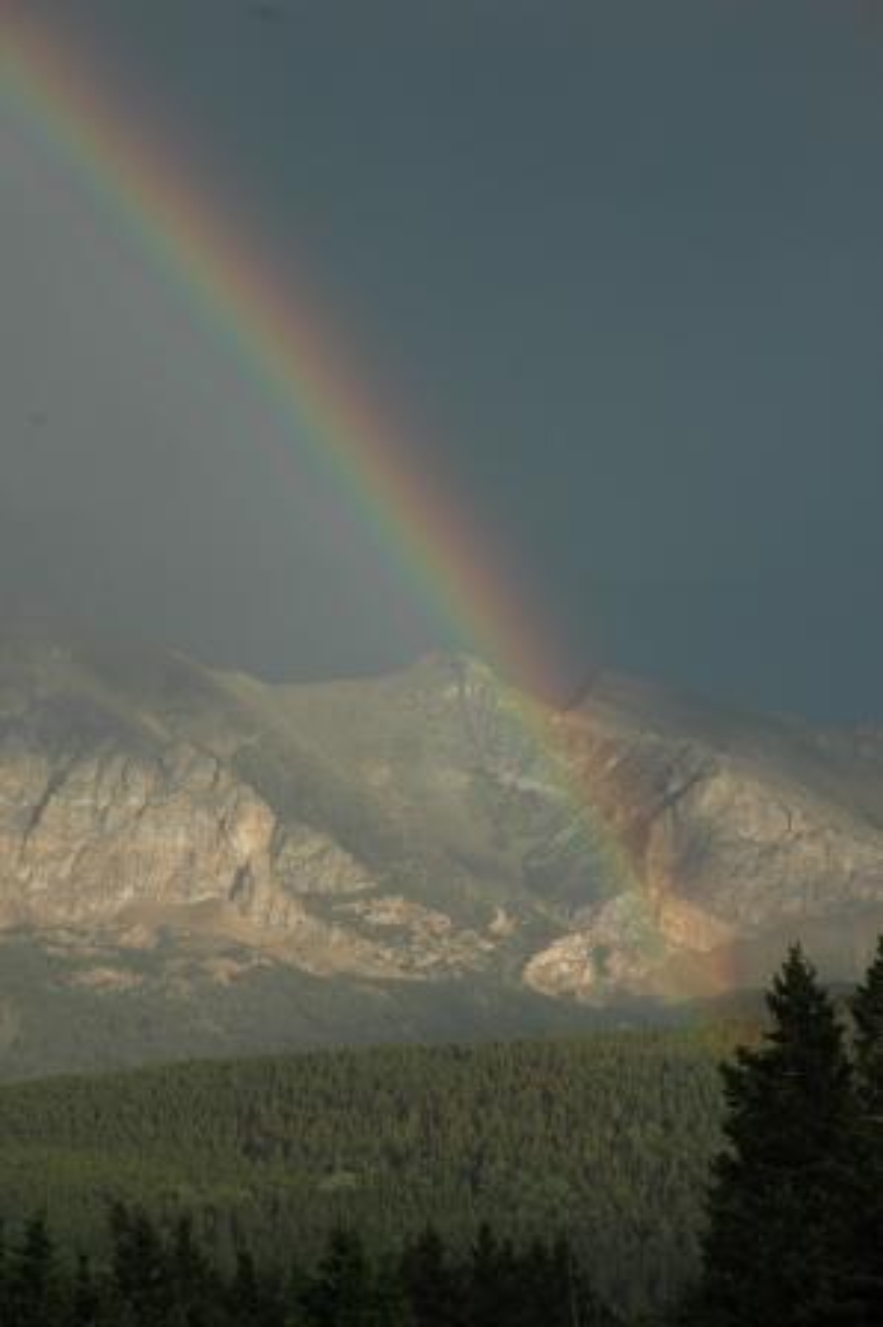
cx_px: 442
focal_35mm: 105
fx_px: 3869
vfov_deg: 19.5
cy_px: 664
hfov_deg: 13.0
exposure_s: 1/250
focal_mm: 70
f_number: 8
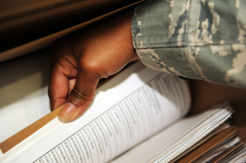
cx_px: 123
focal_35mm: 70
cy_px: 82
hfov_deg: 28.9
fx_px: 478
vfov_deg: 19.4
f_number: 2.8
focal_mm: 70
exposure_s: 1/60
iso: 500
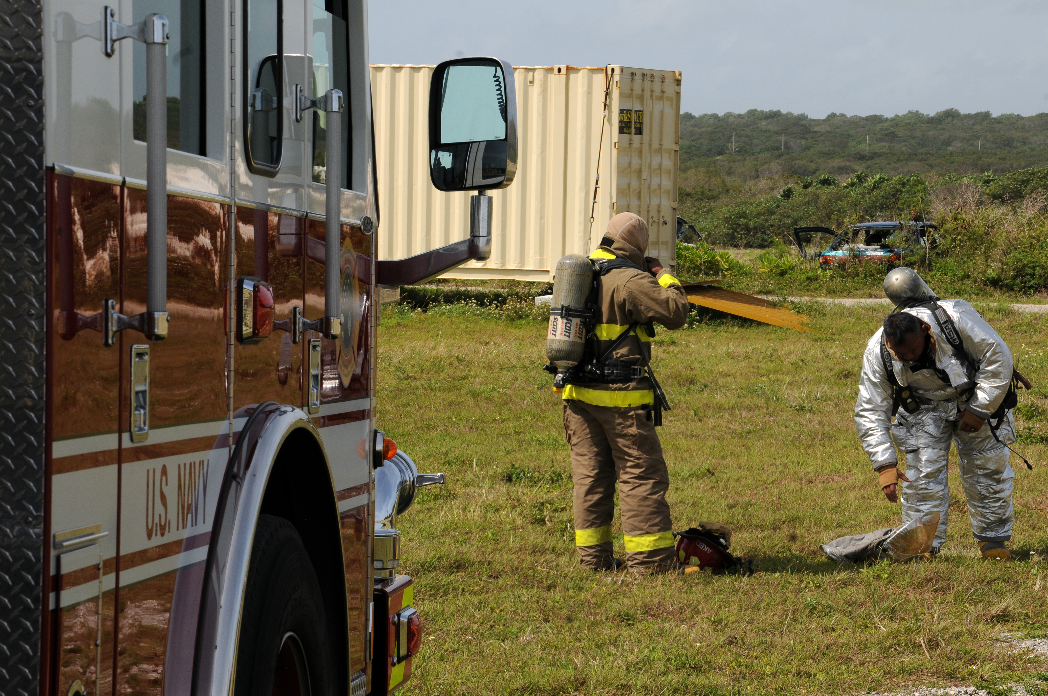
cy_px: 348
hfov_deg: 18.2
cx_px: 524
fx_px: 3271
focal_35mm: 112
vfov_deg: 12.1
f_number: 13
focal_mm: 75
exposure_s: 1/250
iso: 200
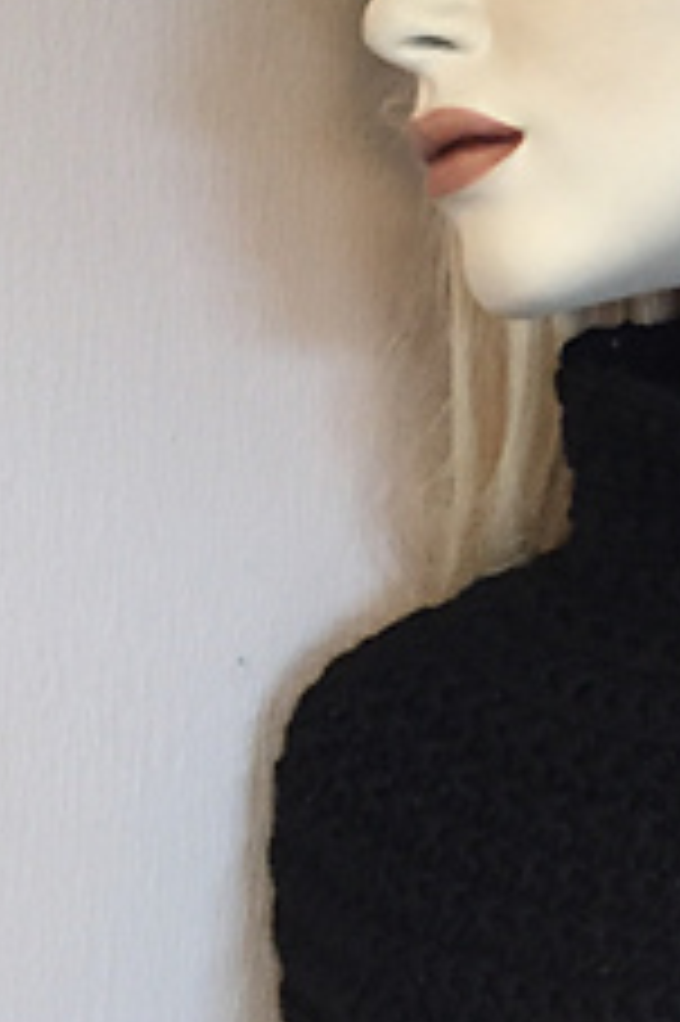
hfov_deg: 15.3
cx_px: 892
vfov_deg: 23.9
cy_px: 653
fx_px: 2412
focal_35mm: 85
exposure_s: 1/17
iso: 400
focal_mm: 4.15
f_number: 2.2
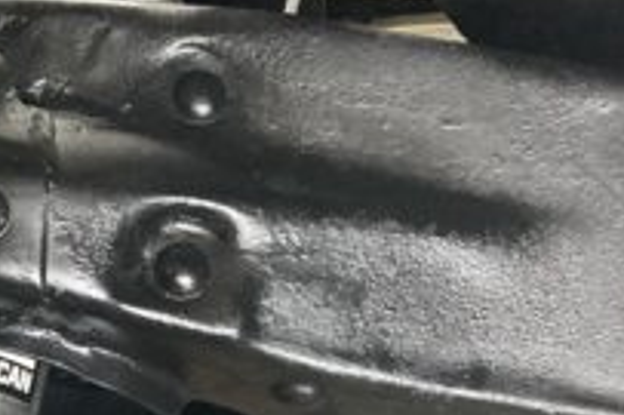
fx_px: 1992
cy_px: 464
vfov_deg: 11.7
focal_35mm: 115
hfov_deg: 17.2
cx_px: -80
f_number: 1.8
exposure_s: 1/40
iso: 400
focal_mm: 3.99
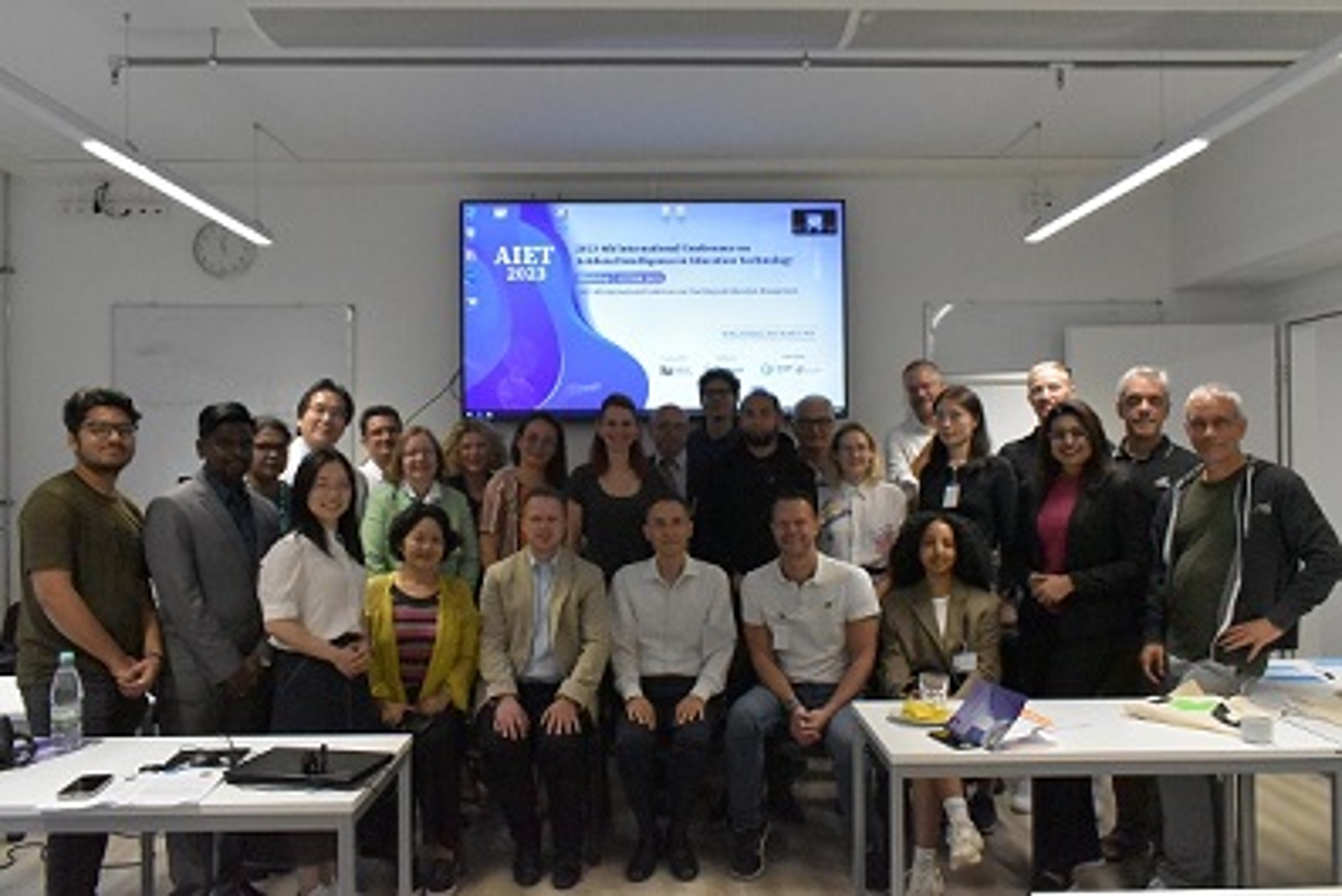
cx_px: 671
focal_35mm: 27
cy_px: 448
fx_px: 1007
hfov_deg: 67.4
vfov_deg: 48.0
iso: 12800
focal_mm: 18
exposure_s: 1/500
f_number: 8
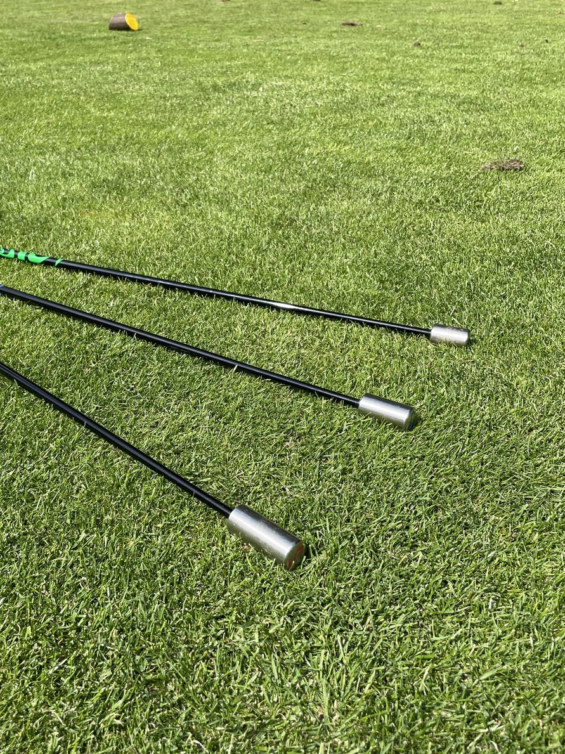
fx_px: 762
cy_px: 377
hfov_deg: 39.9
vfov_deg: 52.6
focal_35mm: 35
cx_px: 162
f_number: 1.6
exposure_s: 1/1887
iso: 32
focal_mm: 4.2
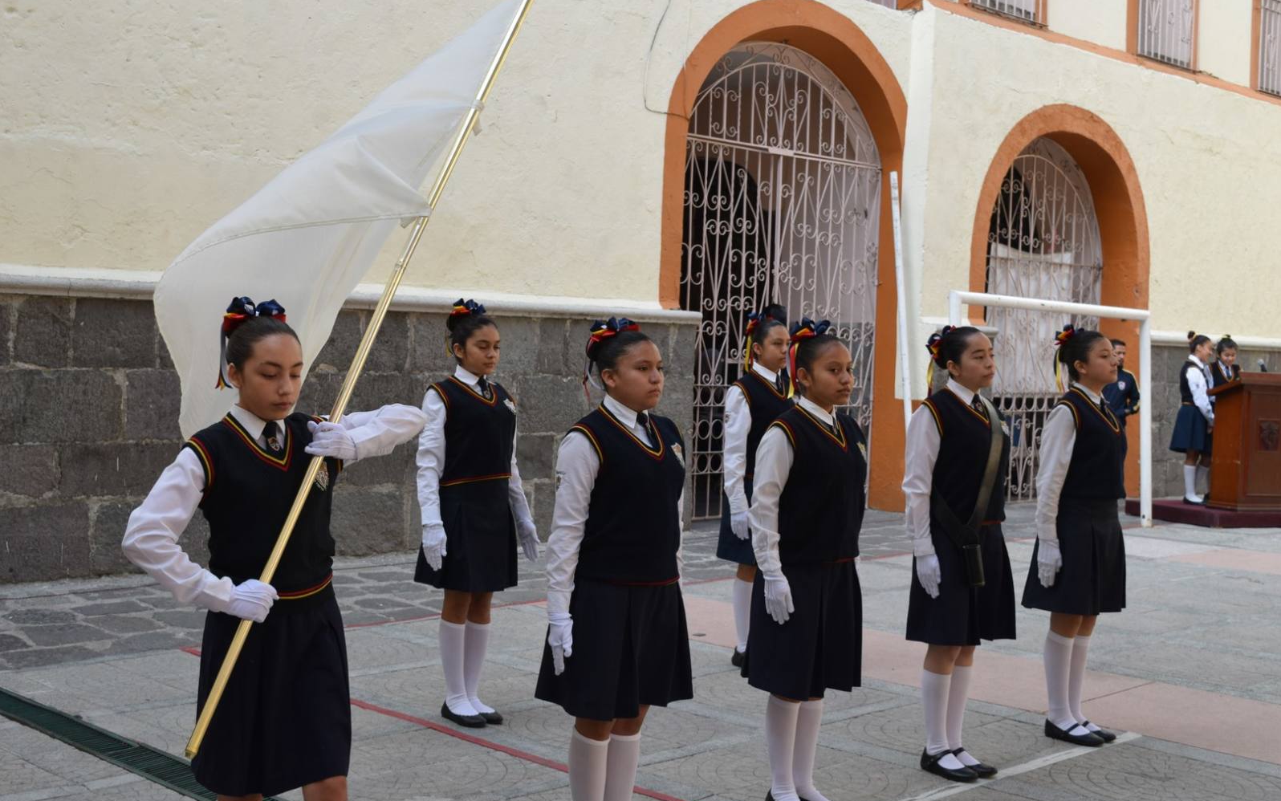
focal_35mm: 48
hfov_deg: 42.2
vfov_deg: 27.1
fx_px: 1659
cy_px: 387
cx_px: 641
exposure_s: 1/250
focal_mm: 31
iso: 400
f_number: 8
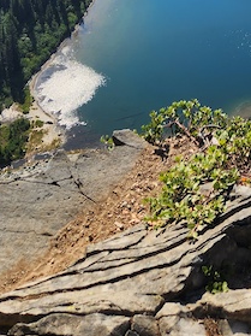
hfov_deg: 21.7
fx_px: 639
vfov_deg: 24.4
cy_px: -135
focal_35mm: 66
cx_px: 228
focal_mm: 5.4
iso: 20
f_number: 1.8
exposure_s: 1/2134
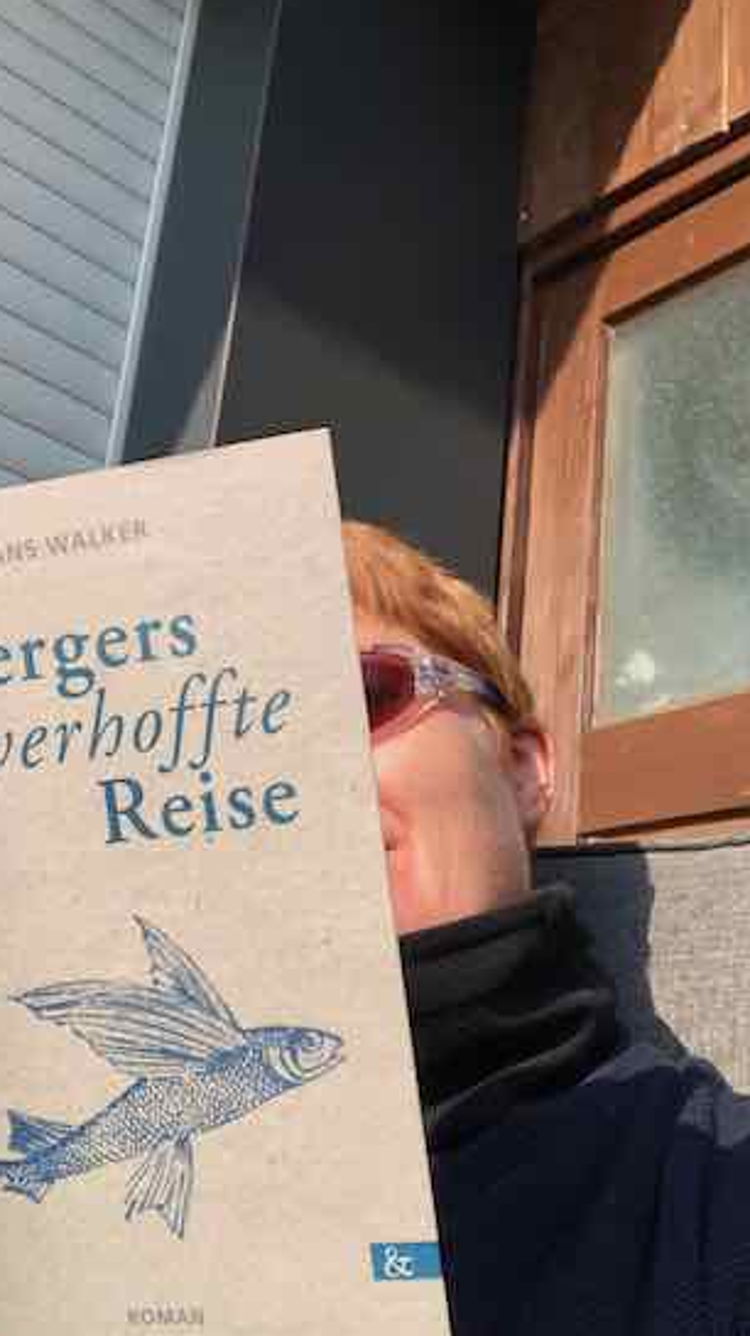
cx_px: 342
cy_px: 655
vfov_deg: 49.4
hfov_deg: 29.0
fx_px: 1452
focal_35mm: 41
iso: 20
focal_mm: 2.87
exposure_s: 1/397
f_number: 2.2
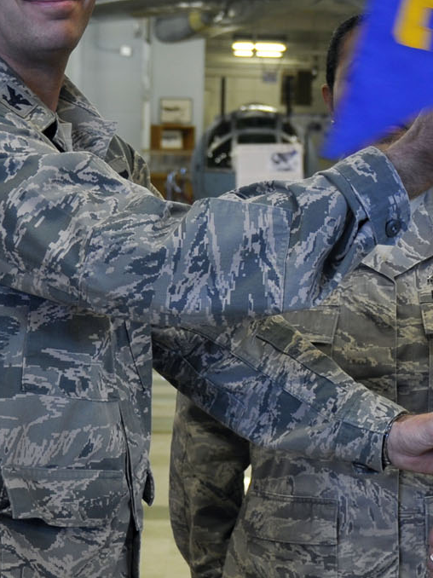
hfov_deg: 12.1
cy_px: 150
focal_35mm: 120
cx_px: 455
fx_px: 2011
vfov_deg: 16.3
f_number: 4
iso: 200
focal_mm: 27
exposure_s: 1/20
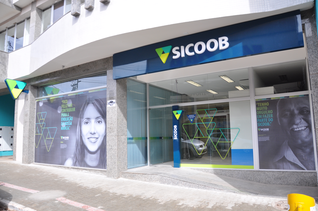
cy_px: 106
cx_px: 159
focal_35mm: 27
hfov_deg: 67.4
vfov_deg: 47.8
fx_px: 238
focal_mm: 18
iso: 400
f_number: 3.5
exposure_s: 1/800
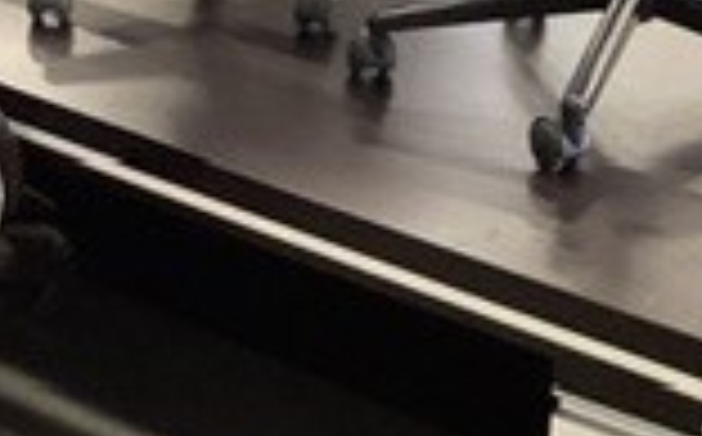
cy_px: 130
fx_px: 2579
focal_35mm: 135
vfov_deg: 9.7
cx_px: 99
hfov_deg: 15.4
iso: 320
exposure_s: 1/50
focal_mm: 3.3
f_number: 2.4
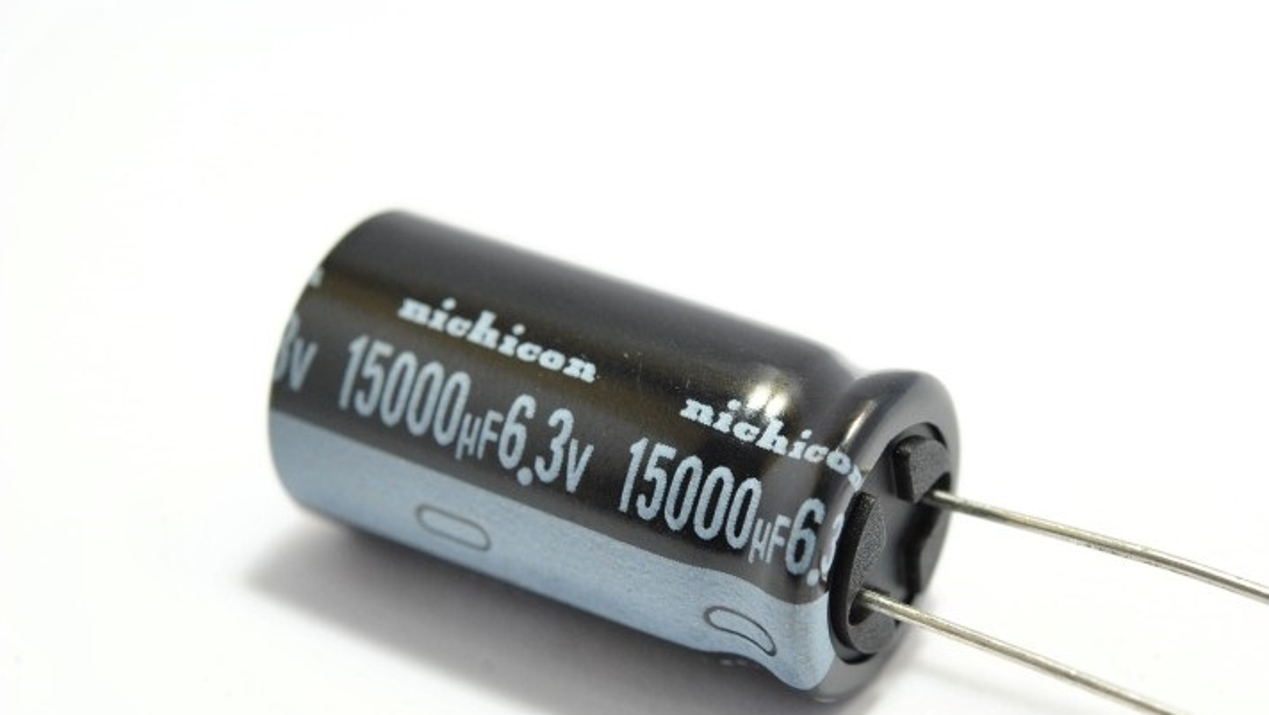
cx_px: 635
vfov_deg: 12.7
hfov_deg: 22.4
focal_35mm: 95
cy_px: 424
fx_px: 3198
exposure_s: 1/20
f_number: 8
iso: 400
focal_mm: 60
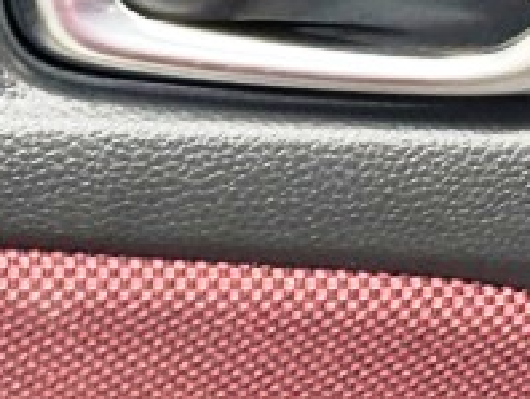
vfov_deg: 6.0
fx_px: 3802
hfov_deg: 8.0
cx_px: 351
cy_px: 557
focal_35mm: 248
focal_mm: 6.86
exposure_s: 1/30
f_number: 1.78
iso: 640
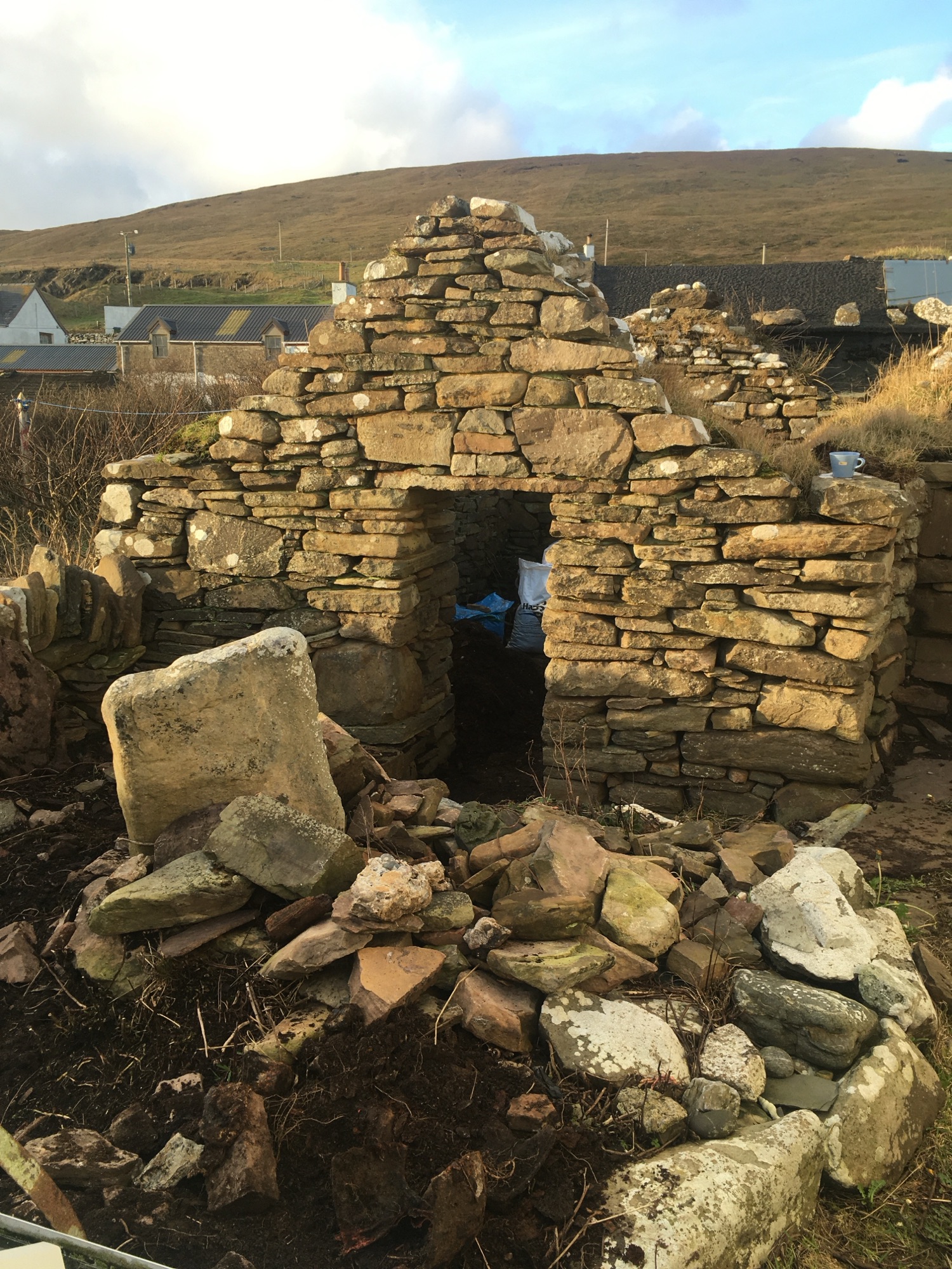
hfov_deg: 48.2
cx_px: 476
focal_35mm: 29
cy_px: 634
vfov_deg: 61.7
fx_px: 1063
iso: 25
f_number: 2.2
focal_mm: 4.15
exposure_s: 1/187
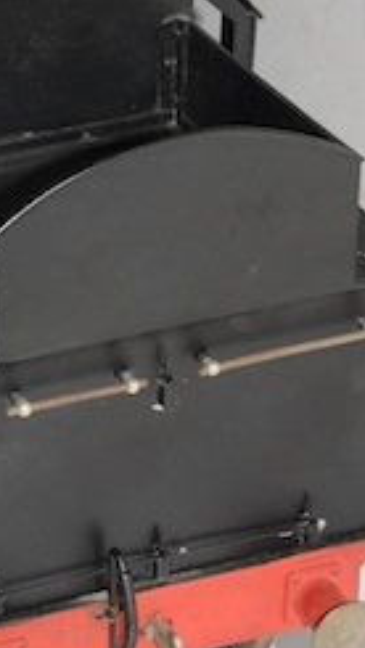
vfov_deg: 13.3
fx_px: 2784
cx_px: 48
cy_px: 304
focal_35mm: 162
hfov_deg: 7.5
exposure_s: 1/60
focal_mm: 62
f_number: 13
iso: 400
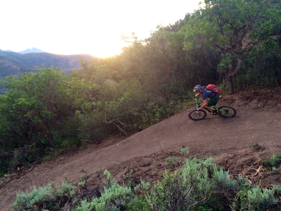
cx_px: 165
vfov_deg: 35.1
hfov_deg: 45.6
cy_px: 112
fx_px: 333
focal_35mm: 41
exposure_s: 1/120
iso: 40
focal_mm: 4.12
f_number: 2.2
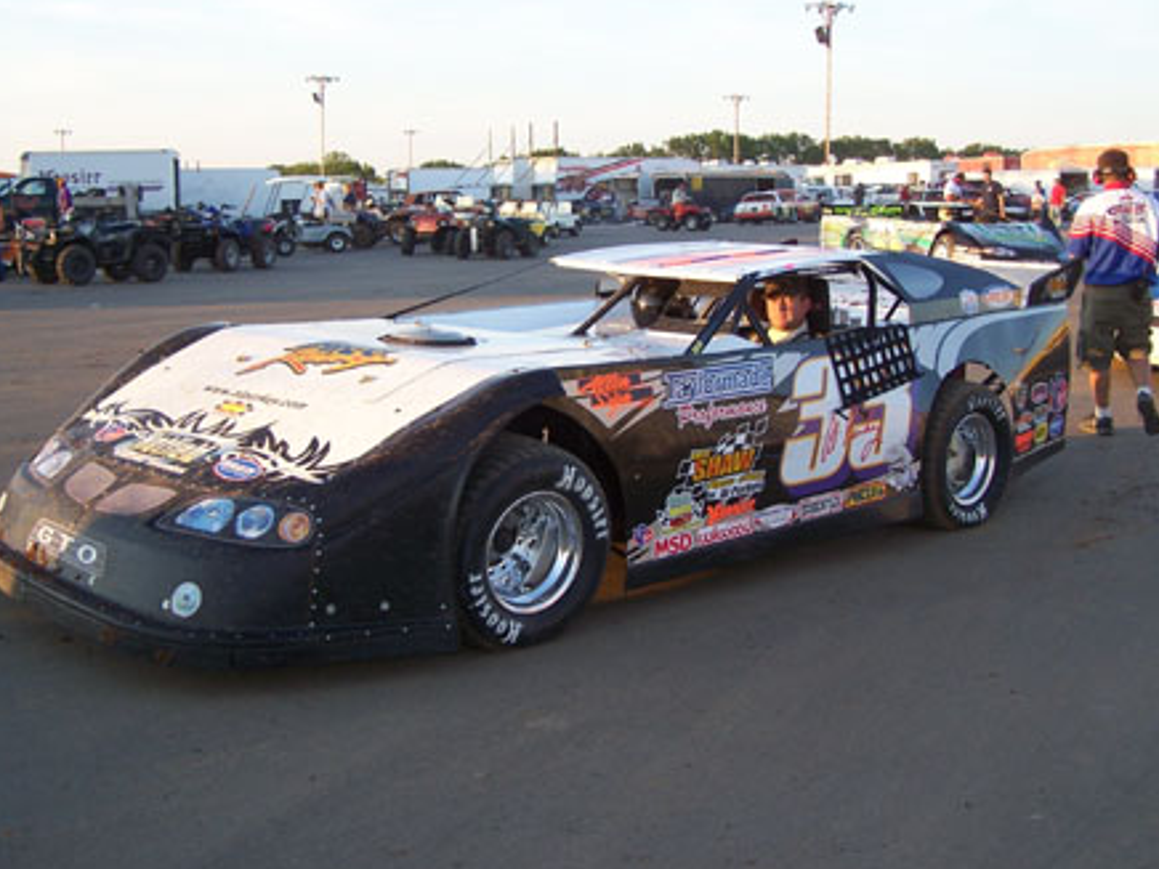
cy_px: 401
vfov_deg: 32.9
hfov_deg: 42.9
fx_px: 1473
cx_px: 564
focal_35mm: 44
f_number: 2.8
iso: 80
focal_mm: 6.7
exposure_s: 1/180
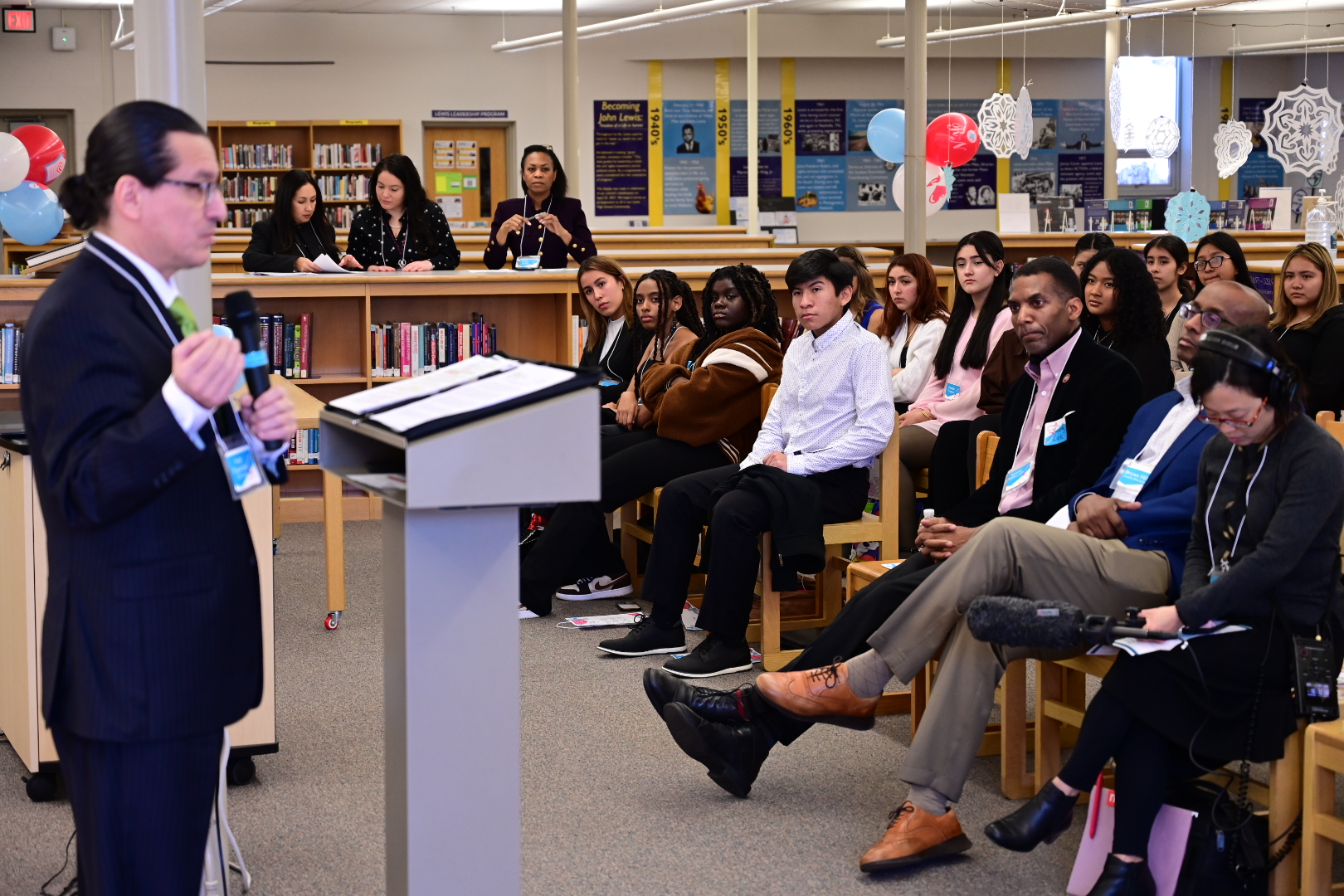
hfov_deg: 33.4
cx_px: 672
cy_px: 448
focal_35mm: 60
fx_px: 2240
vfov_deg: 22.6
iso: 1250
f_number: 4
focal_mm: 60
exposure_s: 1/160
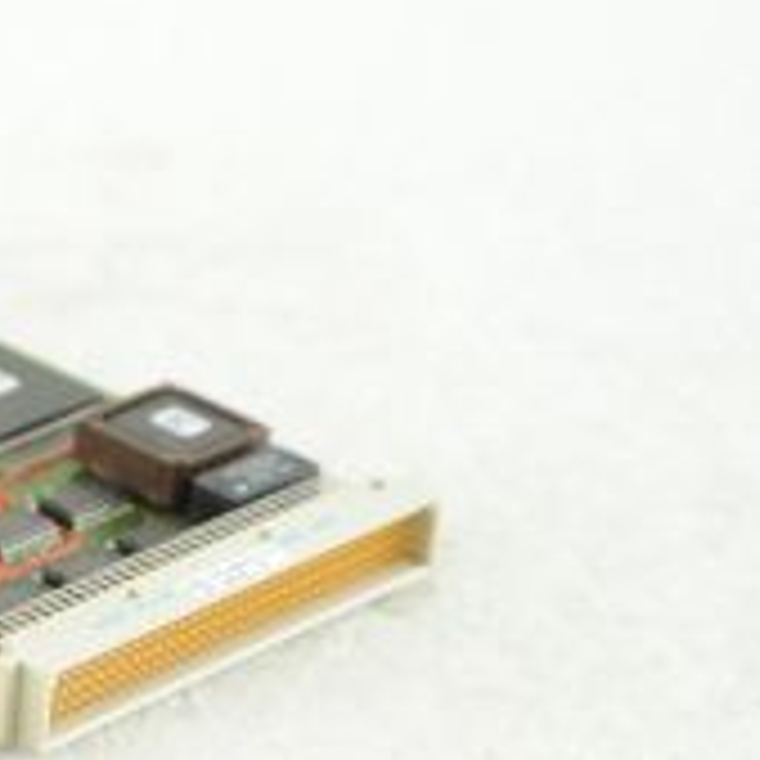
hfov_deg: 9.5
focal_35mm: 175
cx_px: -562
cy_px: 528
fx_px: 4347
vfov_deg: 10.0
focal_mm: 58
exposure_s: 1/125
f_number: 8
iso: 1600
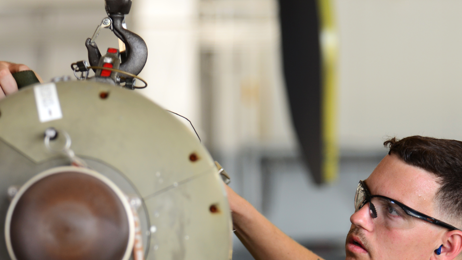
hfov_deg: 6.1
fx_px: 4312
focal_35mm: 352
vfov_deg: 3.4
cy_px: 295
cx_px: 83
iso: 250
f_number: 5
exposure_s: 1/100
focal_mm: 175
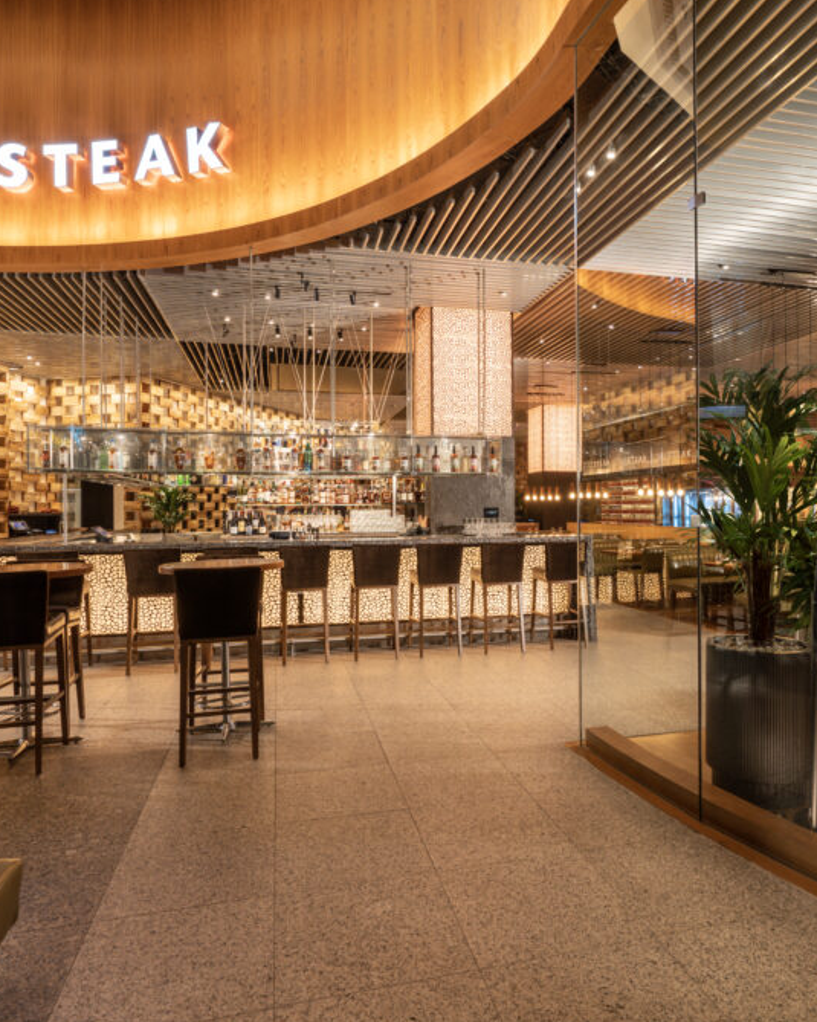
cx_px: 480
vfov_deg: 72.6
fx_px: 695
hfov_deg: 60.5
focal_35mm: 23
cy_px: 511
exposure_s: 1/10
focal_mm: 16
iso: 400
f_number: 8
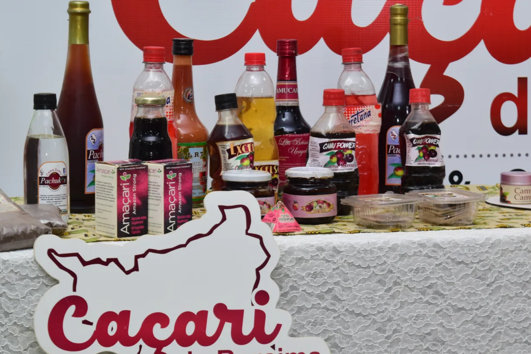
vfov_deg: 13.5
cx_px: 296
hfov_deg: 20.1
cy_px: 197
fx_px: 1499
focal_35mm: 102
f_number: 9
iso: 400
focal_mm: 55
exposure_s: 1/125
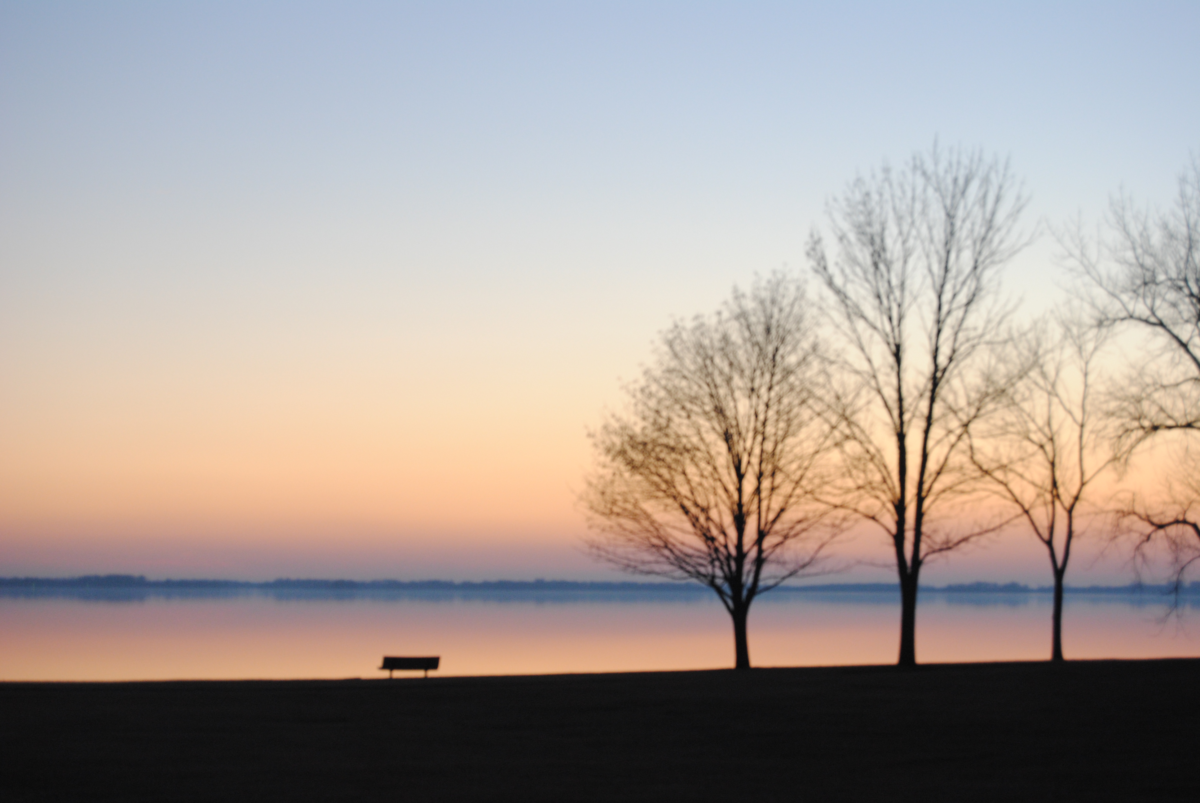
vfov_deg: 16.6
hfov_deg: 24.6
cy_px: 402
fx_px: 2753
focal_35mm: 82
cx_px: 600
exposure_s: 1/30
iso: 500
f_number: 5.6
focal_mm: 55
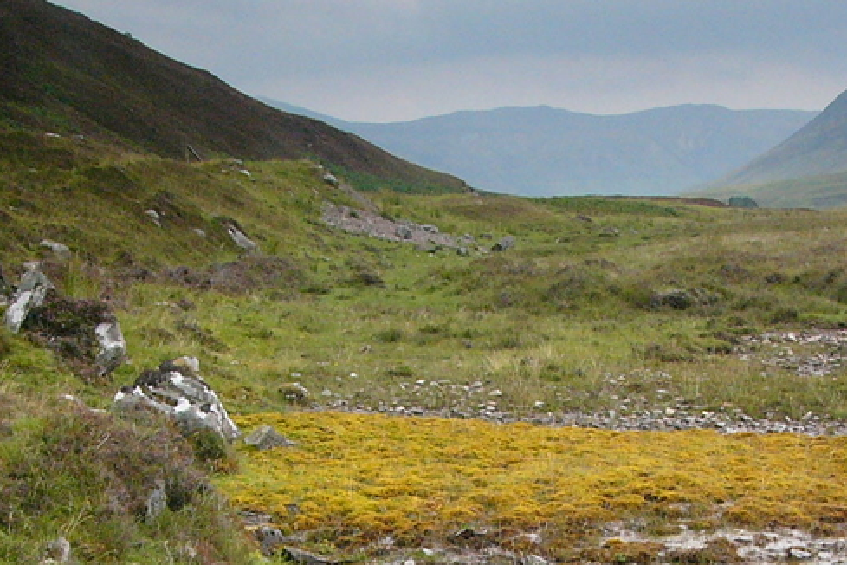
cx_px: 495
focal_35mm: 80
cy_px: 543
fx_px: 1882
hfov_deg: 25.3
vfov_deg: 16.8
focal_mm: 6
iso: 200
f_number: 3.7
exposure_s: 1/200
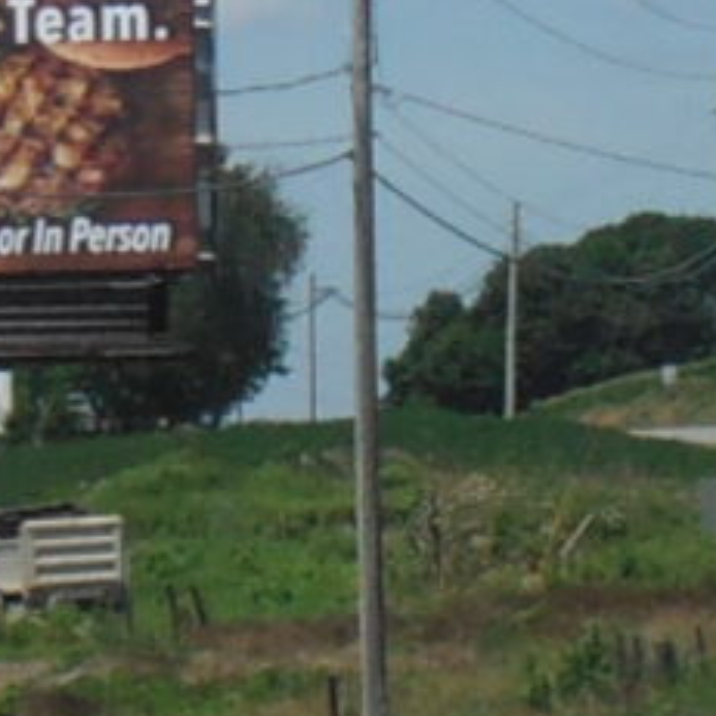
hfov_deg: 5.2
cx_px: 304
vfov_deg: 5.2
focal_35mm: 338
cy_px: 267
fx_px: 7910
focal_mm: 12.29
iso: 250
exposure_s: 1/400
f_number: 12
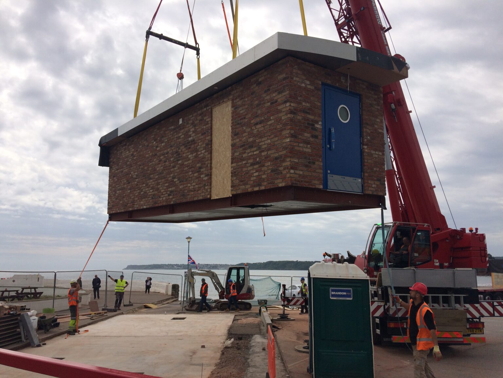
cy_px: 189
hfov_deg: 61.7
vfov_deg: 48.2
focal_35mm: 29
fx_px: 421
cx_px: 252
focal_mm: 4.15
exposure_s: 1/4566
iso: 40
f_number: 2.2
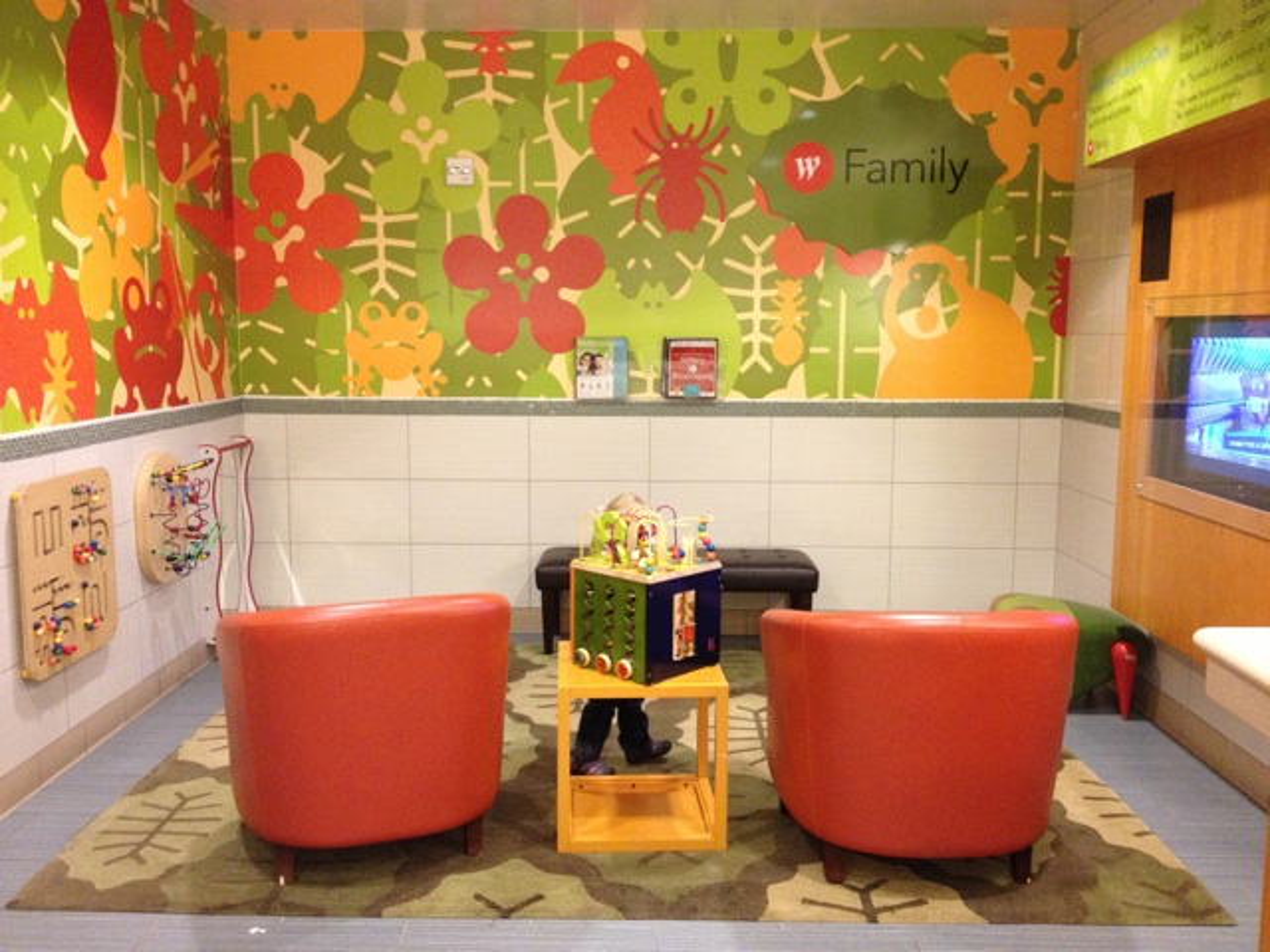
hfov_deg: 52.6
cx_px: 635
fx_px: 1284
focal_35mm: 35
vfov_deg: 40.7
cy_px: 476
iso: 320
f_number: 2.4
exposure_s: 1/20
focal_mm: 4.28
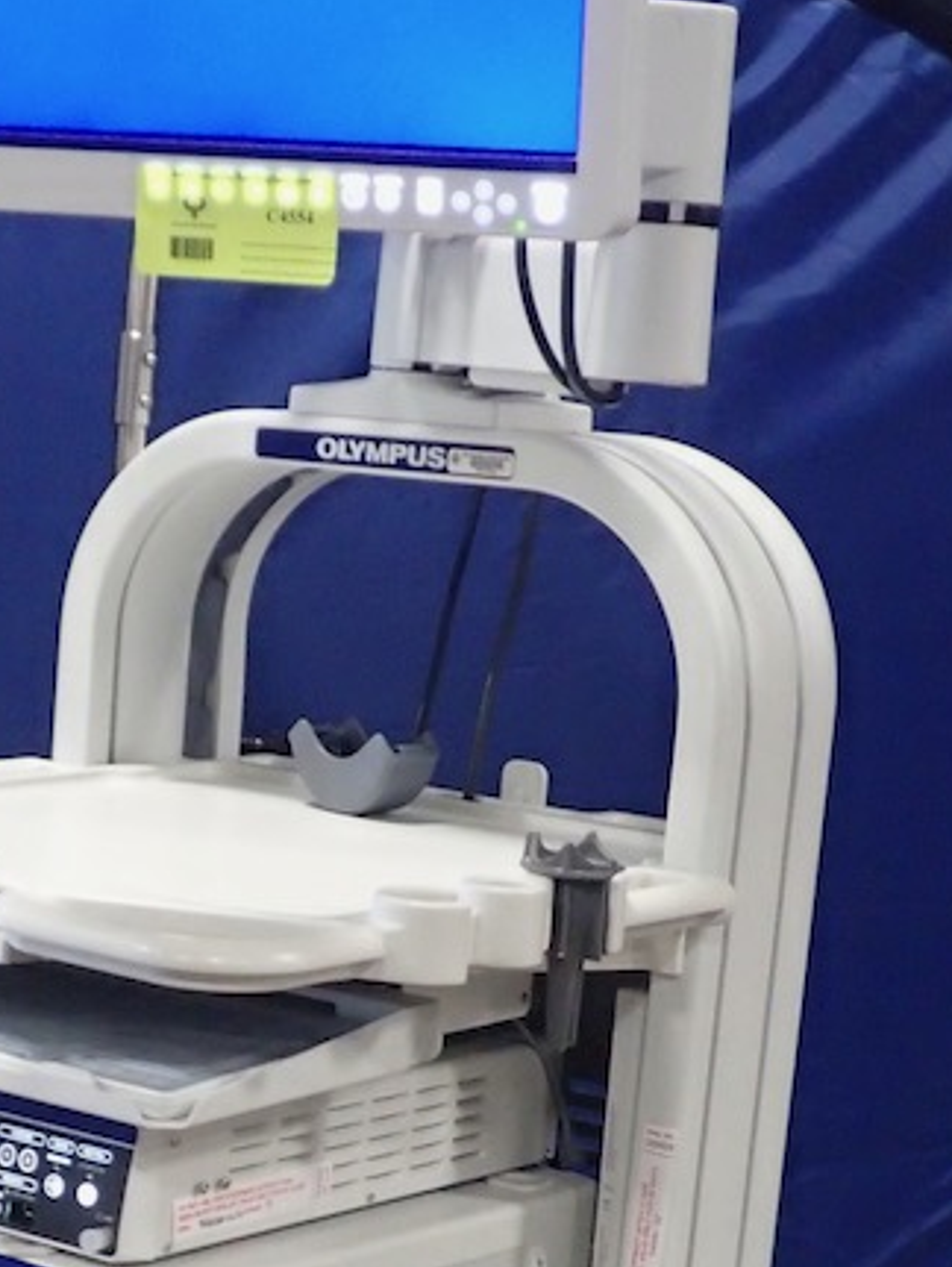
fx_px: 3259
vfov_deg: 21.6
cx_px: 100
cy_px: 1105
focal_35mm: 89
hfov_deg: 16.4
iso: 500
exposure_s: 1/30
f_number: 2.3
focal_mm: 5.5
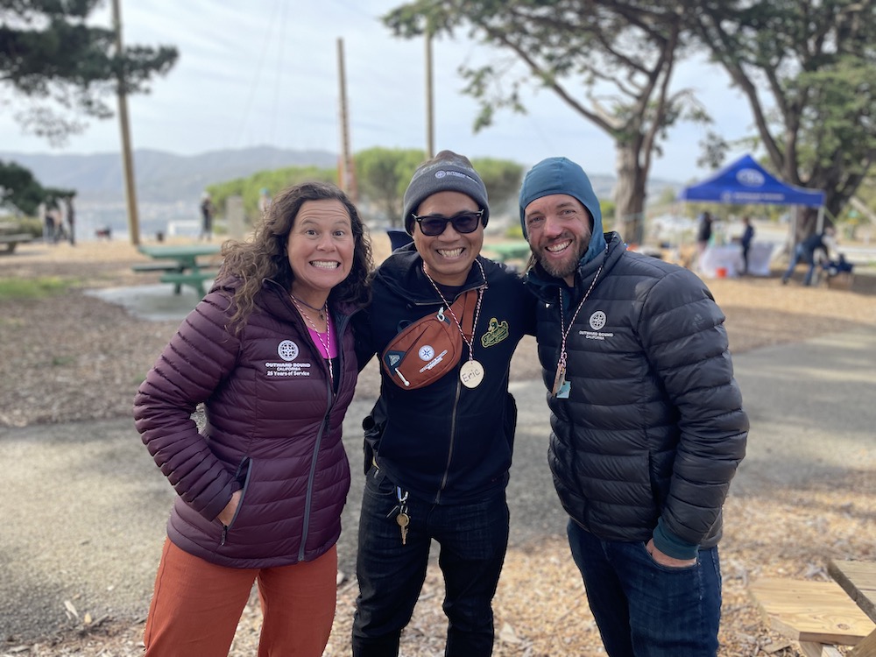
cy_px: 328
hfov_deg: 67.3
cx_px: 438
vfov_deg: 53.1
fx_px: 658
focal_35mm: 26
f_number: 1.6
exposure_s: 1/1092
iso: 50
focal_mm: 4.2
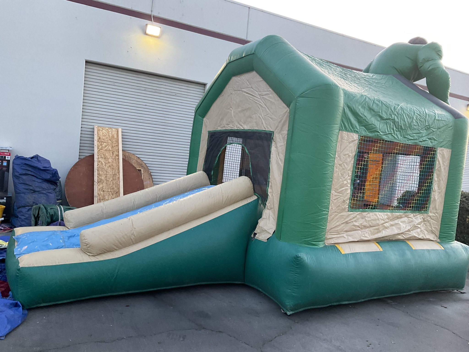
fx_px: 393
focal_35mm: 29
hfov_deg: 61.7
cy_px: 176
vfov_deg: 48.2
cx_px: 234
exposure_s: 1/60
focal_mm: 3
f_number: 1.8
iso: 80
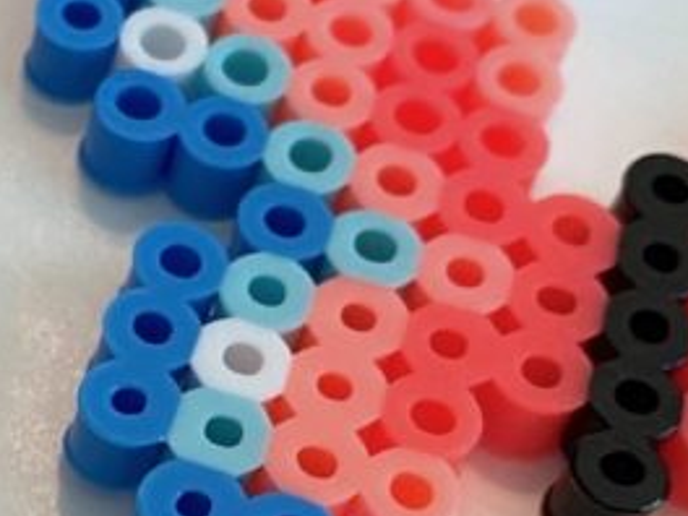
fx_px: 2087
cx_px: -163
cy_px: 579
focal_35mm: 105
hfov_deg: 17.7
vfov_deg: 13.8
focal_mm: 4.25
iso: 125
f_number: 1.8
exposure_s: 1/60
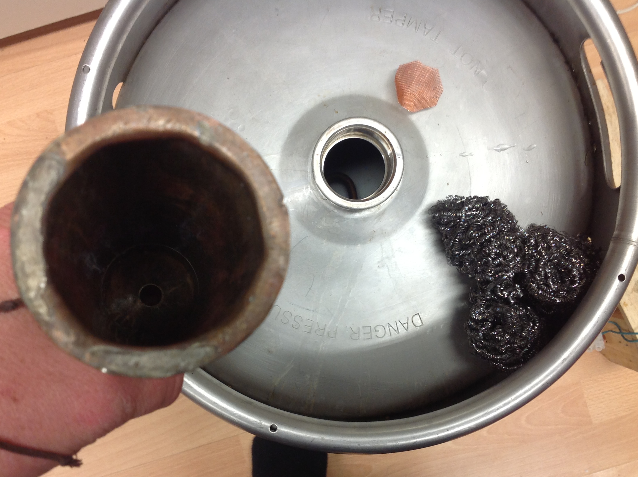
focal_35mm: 42
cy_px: 269
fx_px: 773
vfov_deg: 34.2
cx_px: 305
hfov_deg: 44.8
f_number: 2.4
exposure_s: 1/20
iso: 64
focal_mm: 4.28
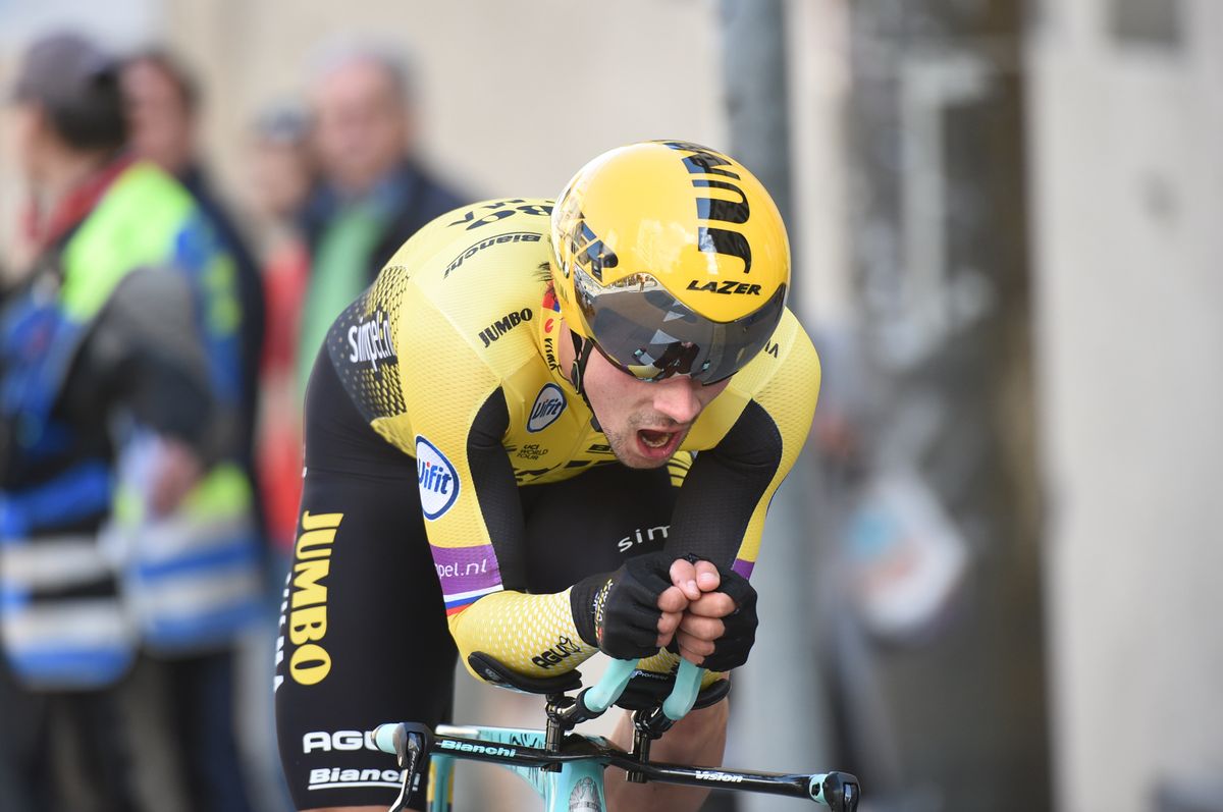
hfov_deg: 5.2
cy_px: 406
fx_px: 13572
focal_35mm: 400
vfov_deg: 3.4
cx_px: 612
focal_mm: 400
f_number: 5
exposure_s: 1/1250
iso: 2000
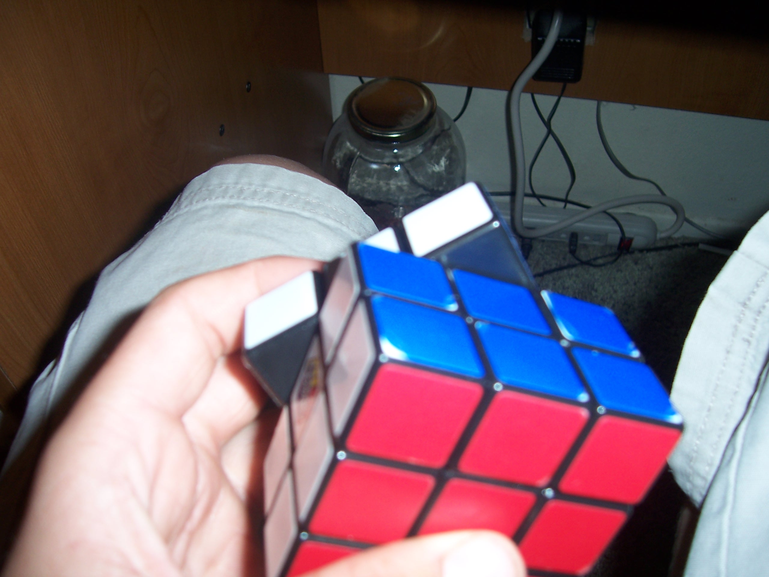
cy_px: 288
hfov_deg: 51.4
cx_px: 384
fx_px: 800
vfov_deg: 39.7
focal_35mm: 36
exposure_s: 1/60
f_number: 3
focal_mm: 6
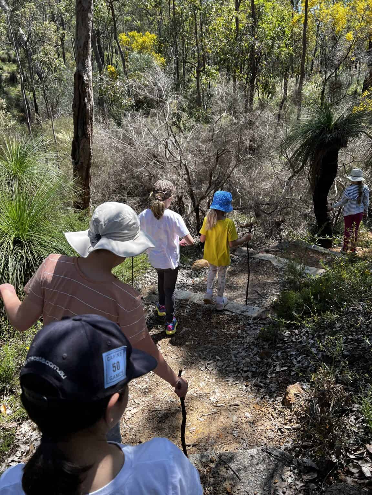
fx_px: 373
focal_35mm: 26
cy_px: 248
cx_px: 186
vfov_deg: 67.3
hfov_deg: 53.1
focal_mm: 5.7
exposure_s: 1/909
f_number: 1.5
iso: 50
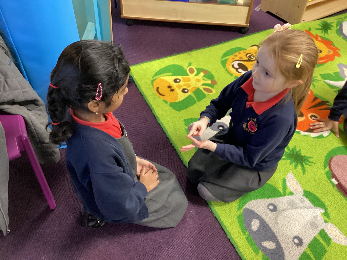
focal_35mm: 31
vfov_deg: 45.4
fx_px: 311
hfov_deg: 58.4
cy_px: 130
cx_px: 174
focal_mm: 3.3
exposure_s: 1/25
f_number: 2.4
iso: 400
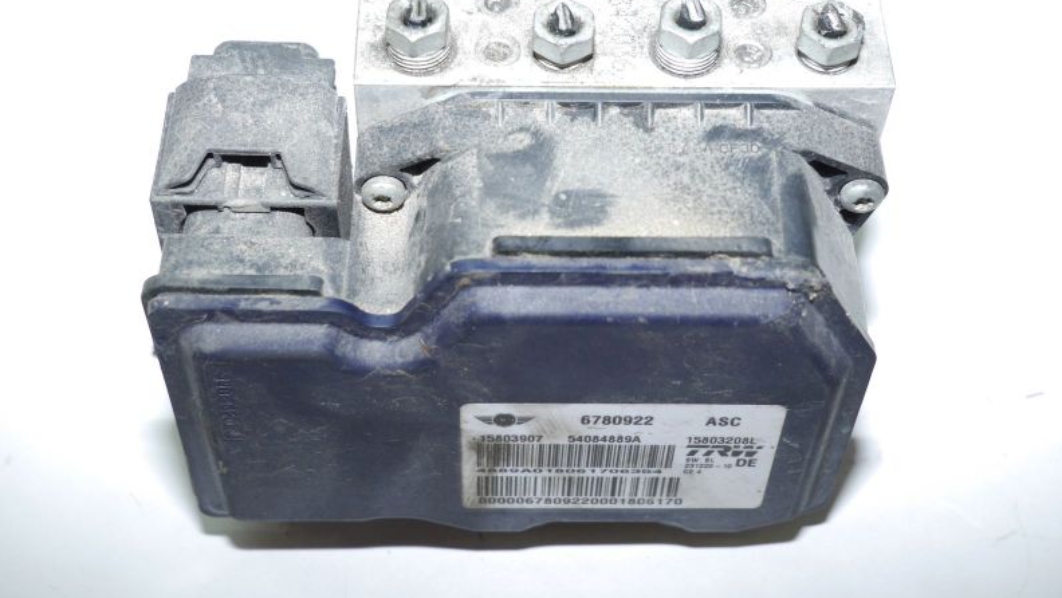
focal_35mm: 55
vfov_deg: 21.8
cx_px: 535
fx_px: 1549
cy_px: 212
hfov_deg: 37.8
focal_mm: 25
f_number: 4.5
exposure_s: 1/25
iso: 160
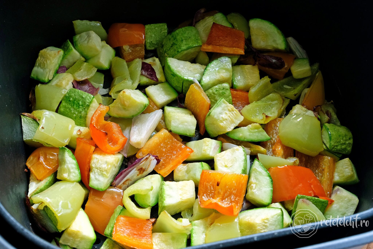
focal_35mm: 42
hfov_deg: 46.4
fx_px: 435
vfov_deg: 31.9
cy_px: 124
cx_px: 186
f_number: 10
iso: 2500
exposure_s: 1/10
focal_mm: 27.7
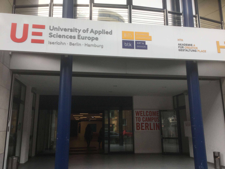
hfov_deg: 58.4
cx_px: 112
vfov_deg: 45.4
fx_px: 201
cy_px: 84
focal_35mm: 31
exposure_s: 1/326
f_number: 2.4
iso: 25
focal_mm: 3.3
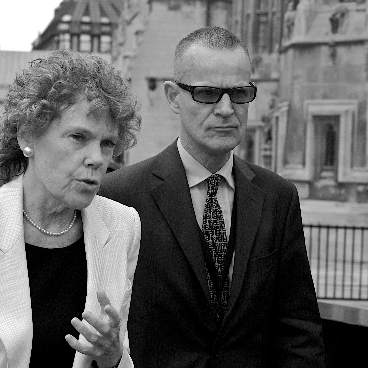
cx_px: 98
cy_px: 183
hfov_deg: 19.2
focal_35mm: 90
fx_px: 1082
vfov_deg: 19.3
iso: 400
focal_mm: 70
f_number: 10
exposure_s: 1/640
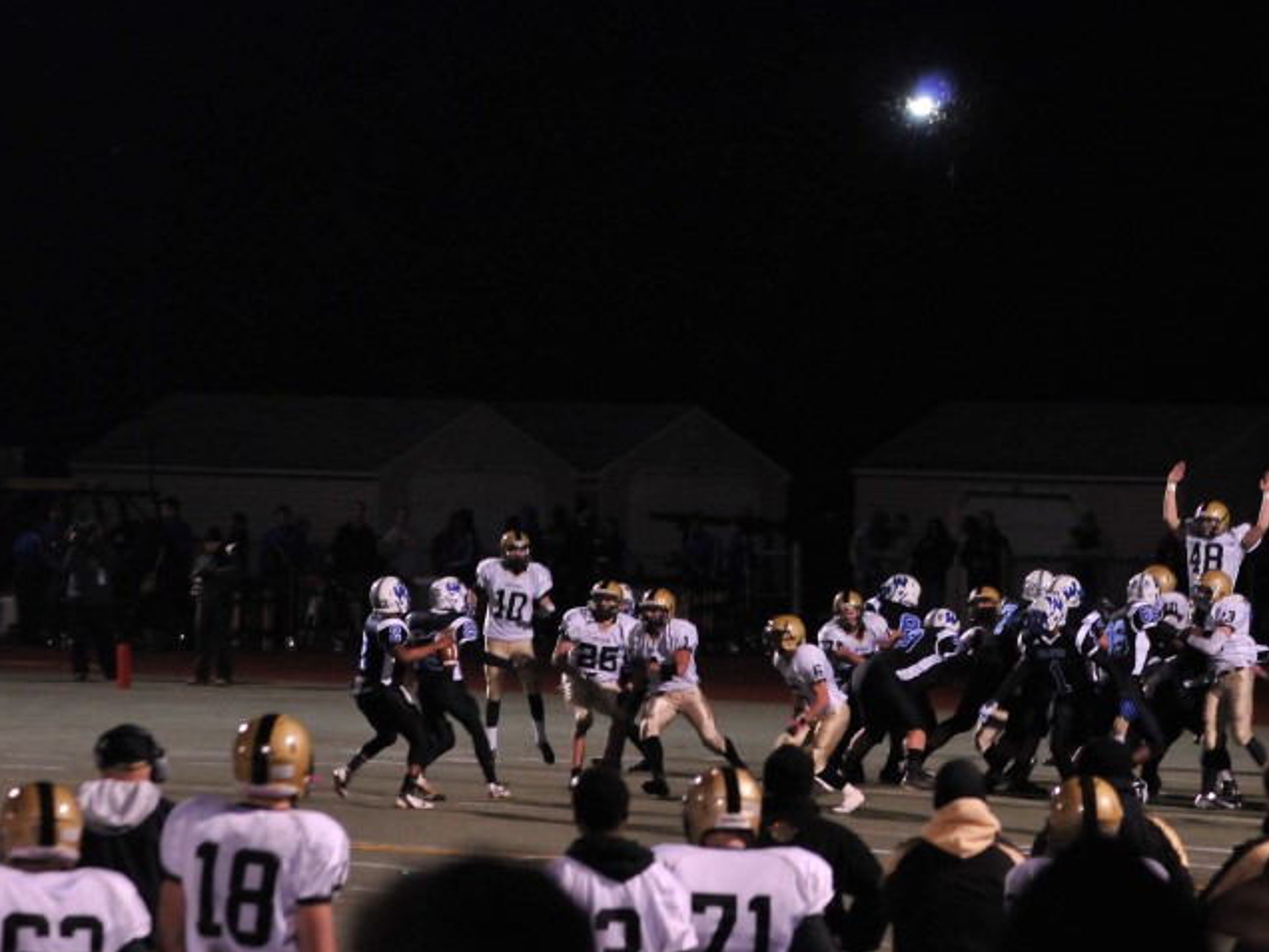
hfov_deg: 8.3
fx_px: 8708
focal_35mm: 238
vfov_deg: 6.3
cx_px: 669
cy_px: 475
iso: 2000
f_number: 6.7
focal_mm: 145
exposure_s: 1/180
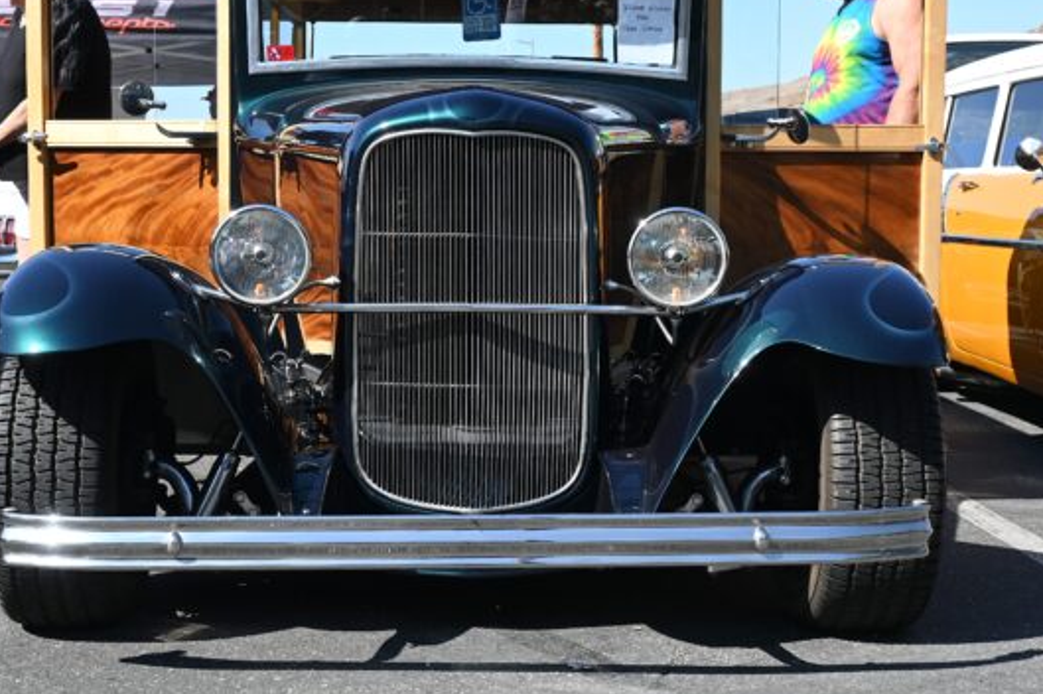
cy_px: 279
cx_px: 515
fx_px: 1643
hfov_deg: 35.2
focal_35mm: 57
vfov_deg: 23.8
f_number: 6.3
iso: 100
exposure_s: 1/250
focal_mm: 25
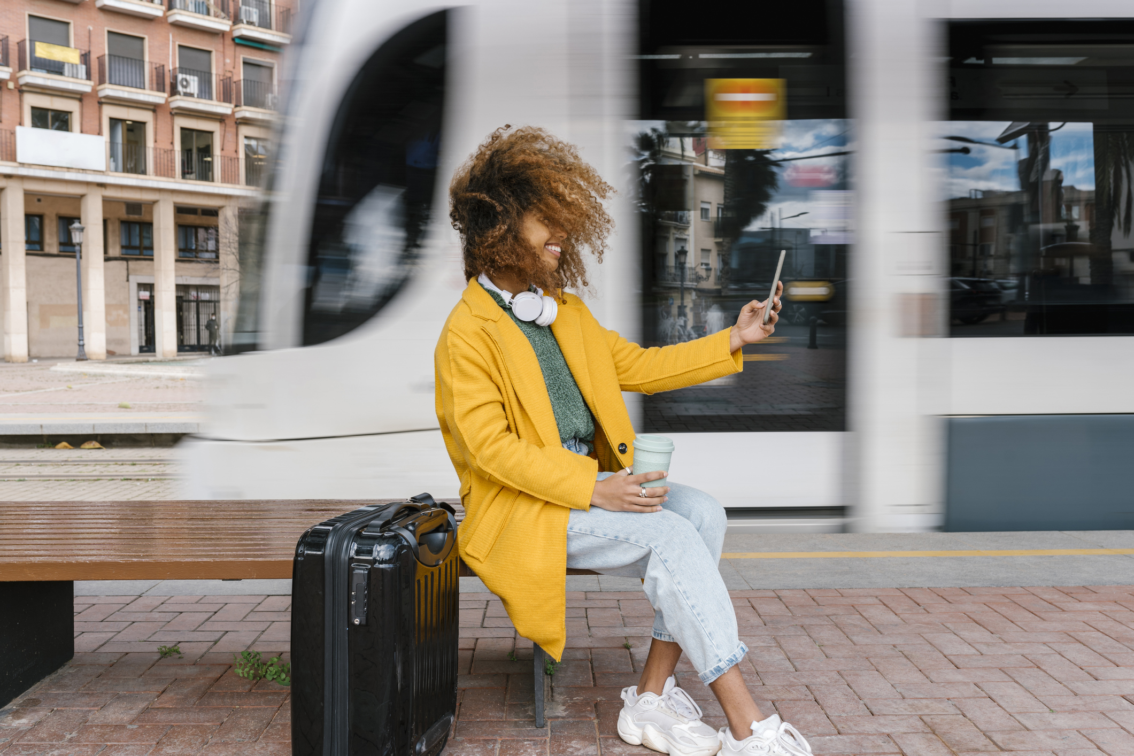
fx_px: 1102
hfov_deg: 54.4
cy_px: 378
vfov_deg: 37.9
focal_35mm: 35
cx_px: 567
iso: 50
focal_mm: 35
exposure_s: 1/25
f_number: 7.1
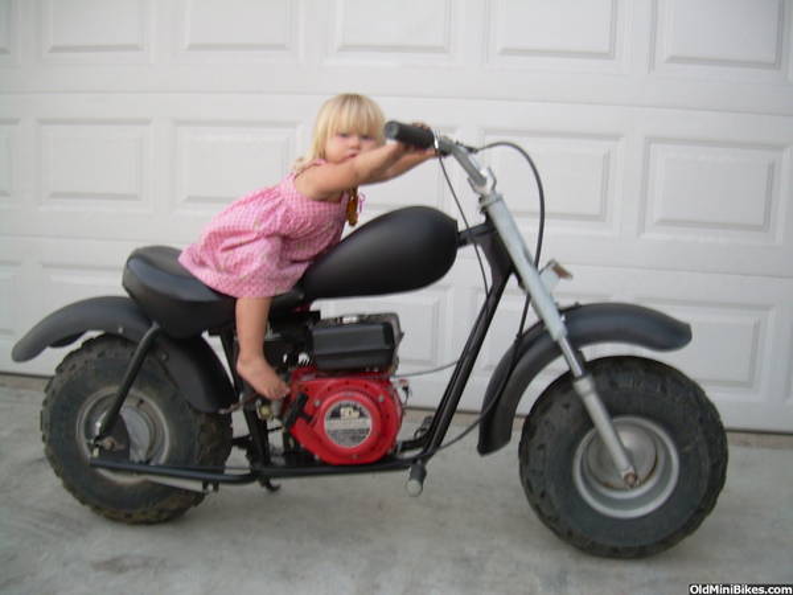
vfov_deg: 37.7
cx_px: 396
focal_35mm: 38
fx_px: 871
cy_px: 298
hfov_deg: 49.0
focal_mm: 6.3
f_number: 2.8
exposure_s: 1/2.2
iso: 92
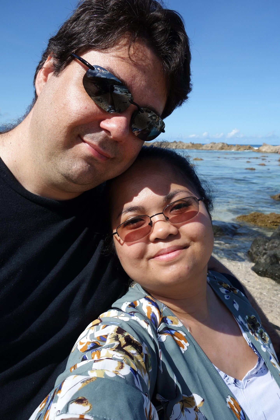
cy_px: 210
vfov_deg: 65.5
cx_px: 140
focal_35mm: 28
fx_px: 327
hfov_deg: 46.4
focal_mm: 10.4
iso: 125
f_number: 5.6
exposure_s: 1/500
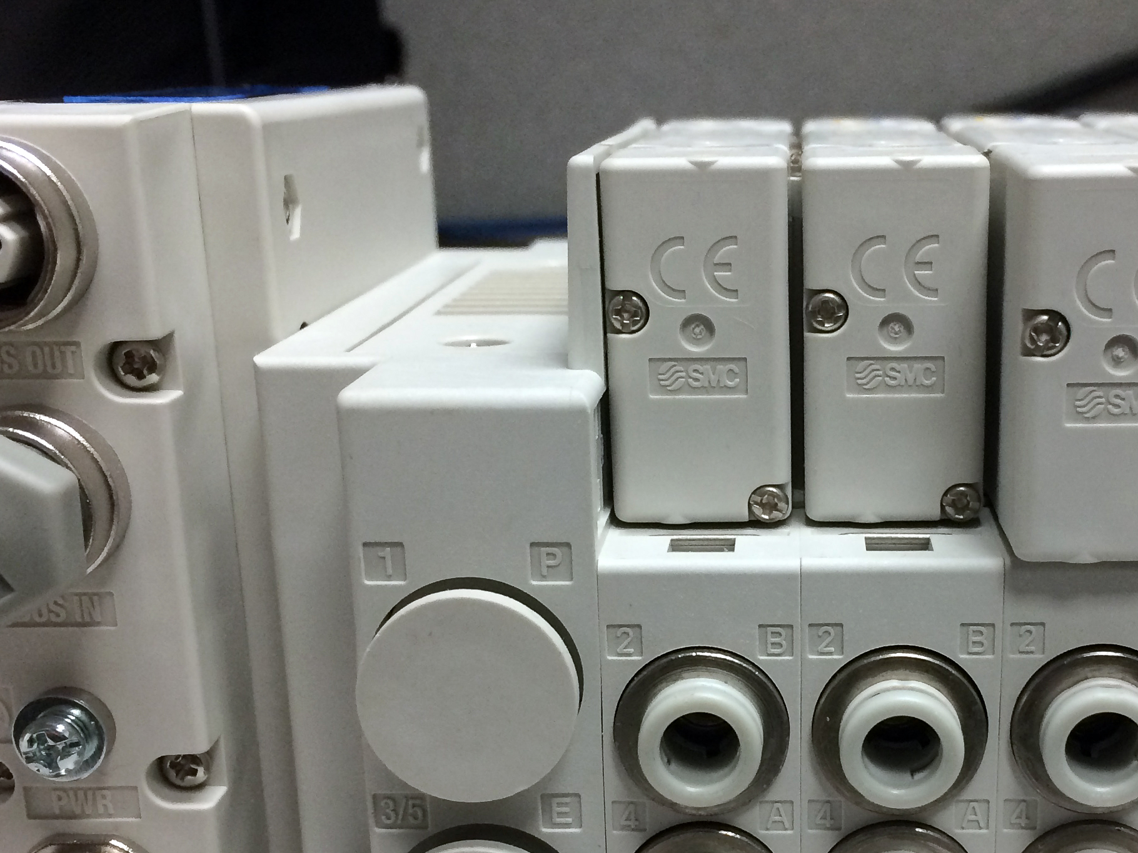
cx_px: 803
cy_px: 635
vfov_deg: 27.7
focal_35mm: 52
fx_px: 1709
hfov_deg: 36.2
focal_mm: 4.15
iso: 64
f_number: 2.2
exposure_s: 1/30
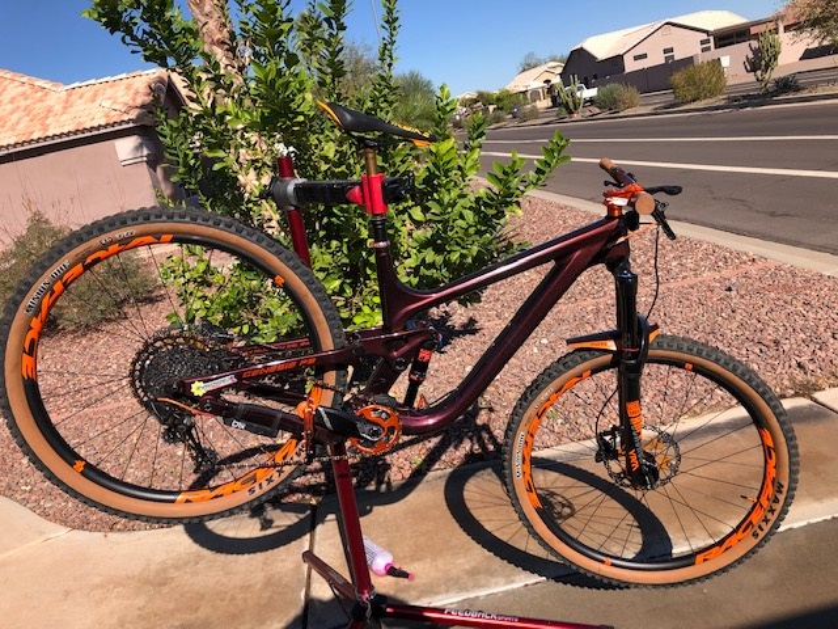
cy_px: 314
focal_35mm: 28
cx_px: 419
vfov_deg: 49.7
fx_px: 678
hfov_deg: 63.4
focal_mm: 3.99
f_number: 1.8
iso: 20
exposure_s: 1/1715
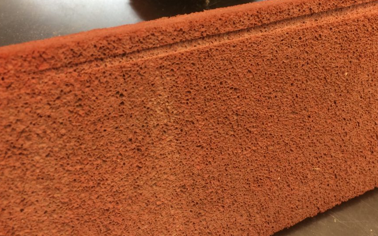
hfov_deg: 45.5
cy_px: 104
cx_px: 252
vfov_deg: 29.8
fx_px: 443
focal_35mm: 43
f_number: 2.2
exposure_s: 1/30
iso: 50
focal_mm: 4.15
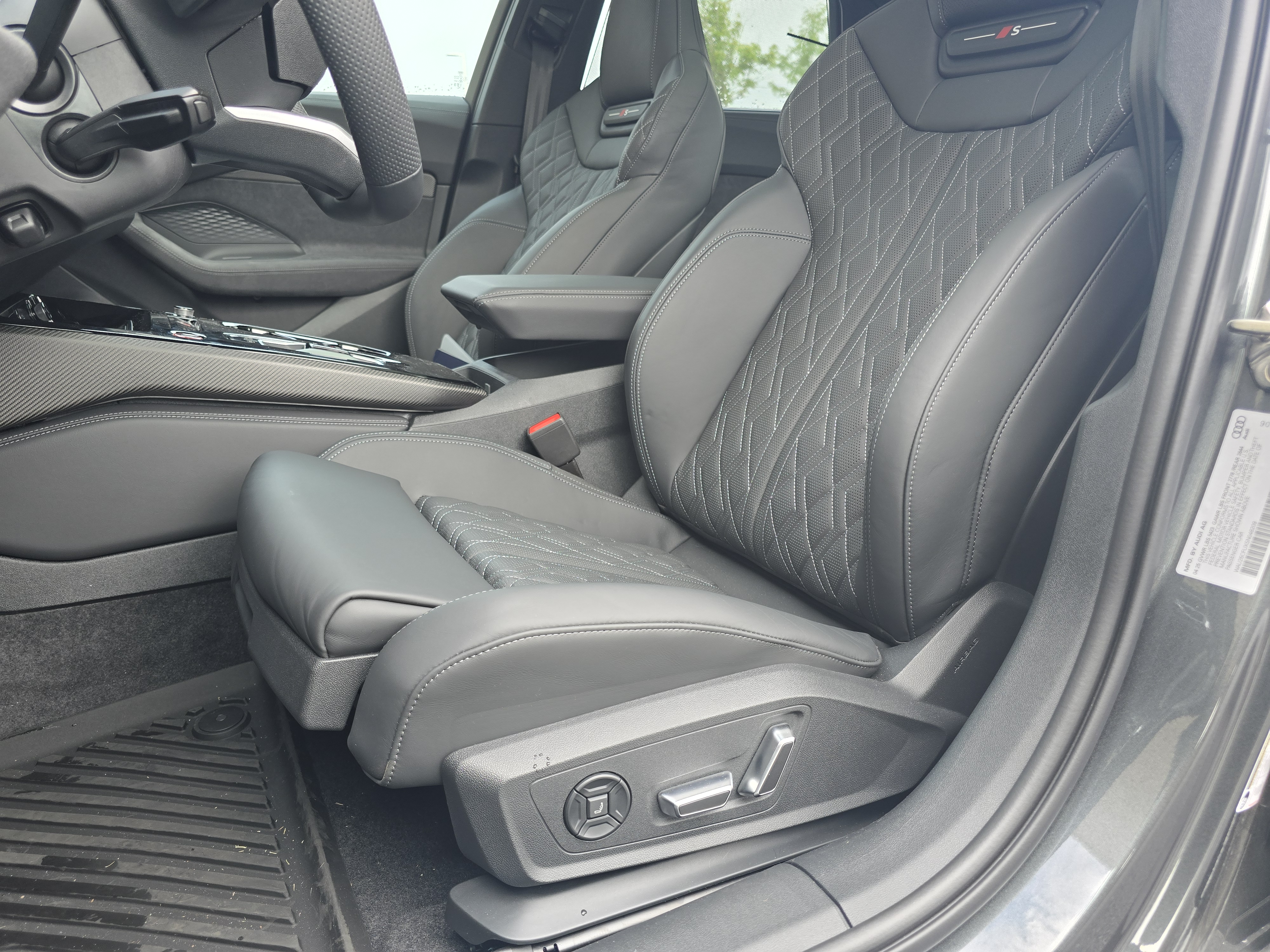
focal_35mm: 23
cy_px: 476
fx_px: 844
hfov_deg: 73.9
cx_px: 635
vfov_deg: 58.9
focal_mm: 6.3
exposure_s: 1/180
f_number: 1.7
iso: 80
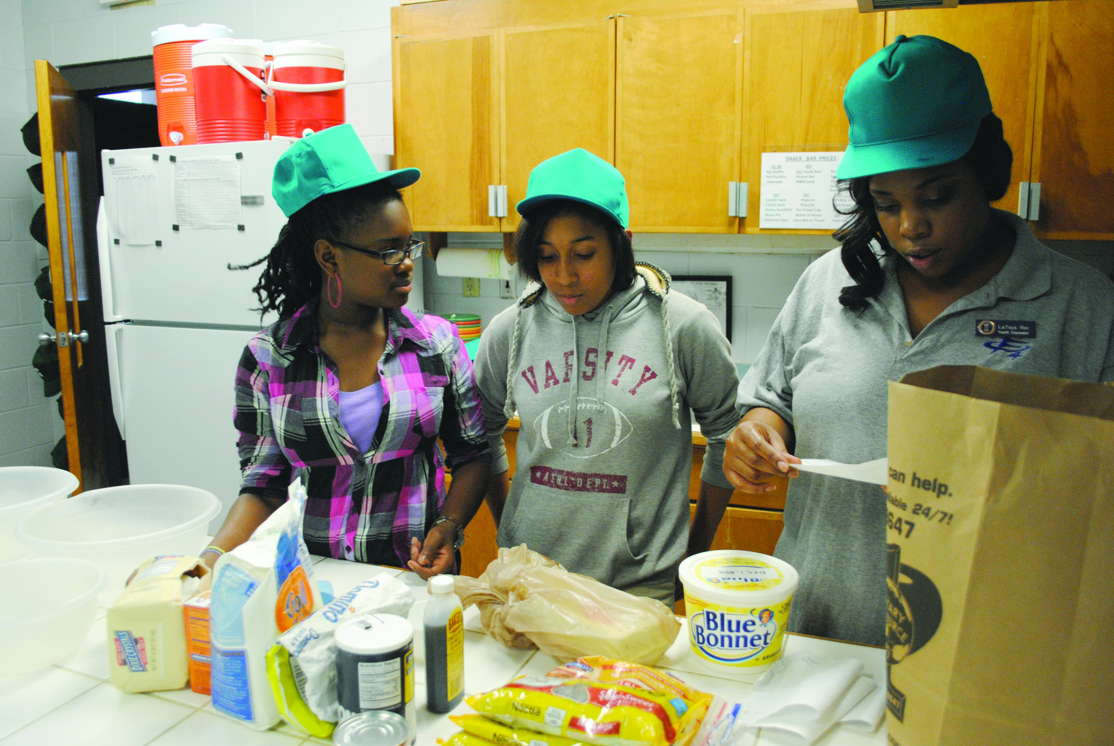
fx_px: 836
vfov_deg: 48.0
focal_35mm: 27
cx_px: 557
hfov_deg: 67.3
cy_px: 373
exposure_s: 1/40
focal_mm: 18
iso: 800
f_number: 3.5
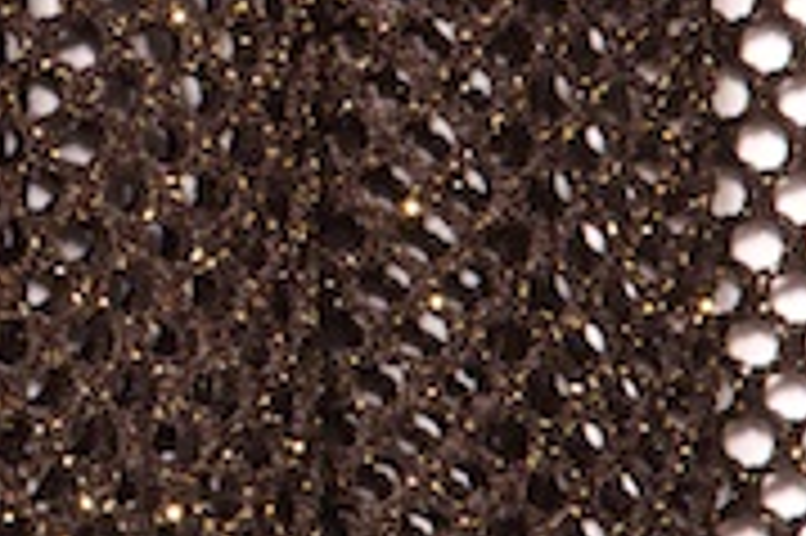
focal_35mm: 679
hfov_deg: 3.0
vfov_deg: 2.0
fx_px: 15181
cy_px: -70
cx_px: -320
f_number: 14
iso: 400
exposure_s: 1/640
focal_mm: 135
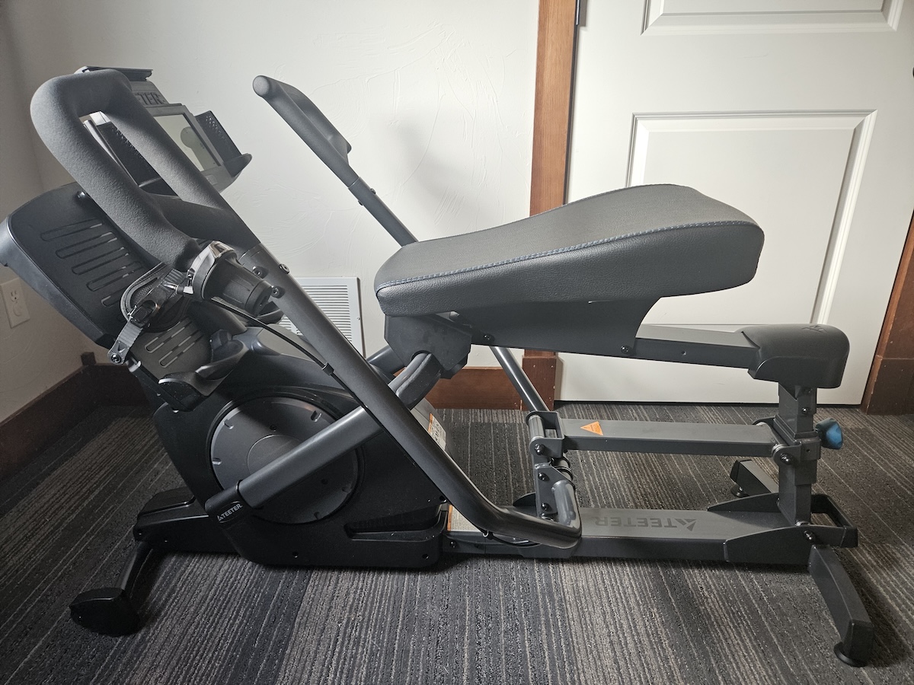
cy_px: 342
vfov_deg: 58.9
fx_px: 607
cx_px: 457
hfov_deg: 73.9
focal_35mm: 23
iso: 320
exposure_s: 1/120
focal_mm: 5.4
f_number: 1.8
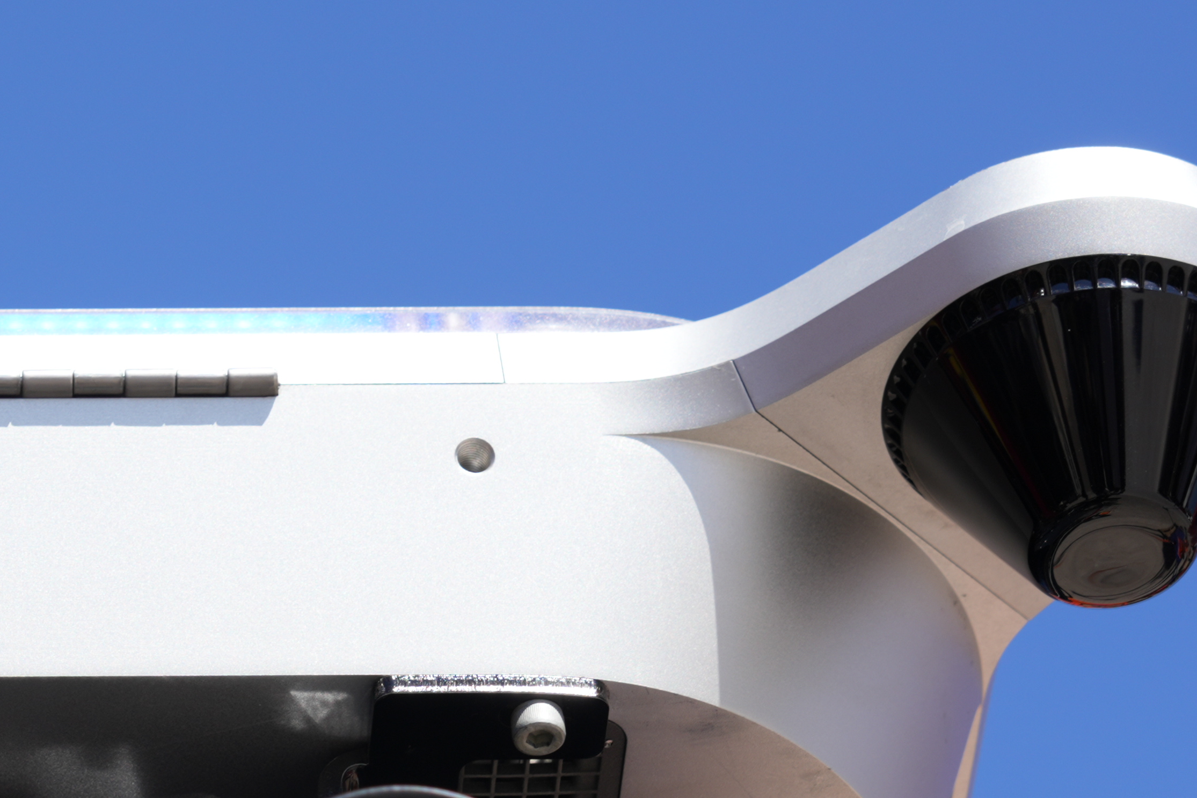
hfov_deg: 9.3
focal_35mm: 220
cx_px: -74
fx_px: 7315
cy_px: 852
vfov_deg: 6.2
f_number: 4.5
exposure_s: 1/640
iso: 100
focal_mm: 70
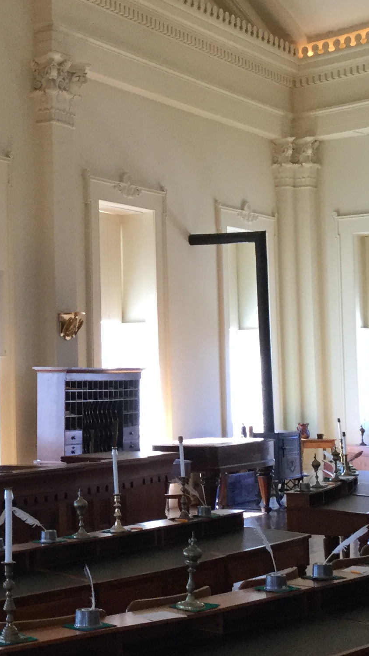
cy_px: 279
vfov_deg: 28.6
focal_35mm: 74
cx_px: 37
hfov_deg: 16.1
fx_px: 1287
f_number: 2.4
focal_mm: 3.3
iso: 40
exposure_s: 1/30
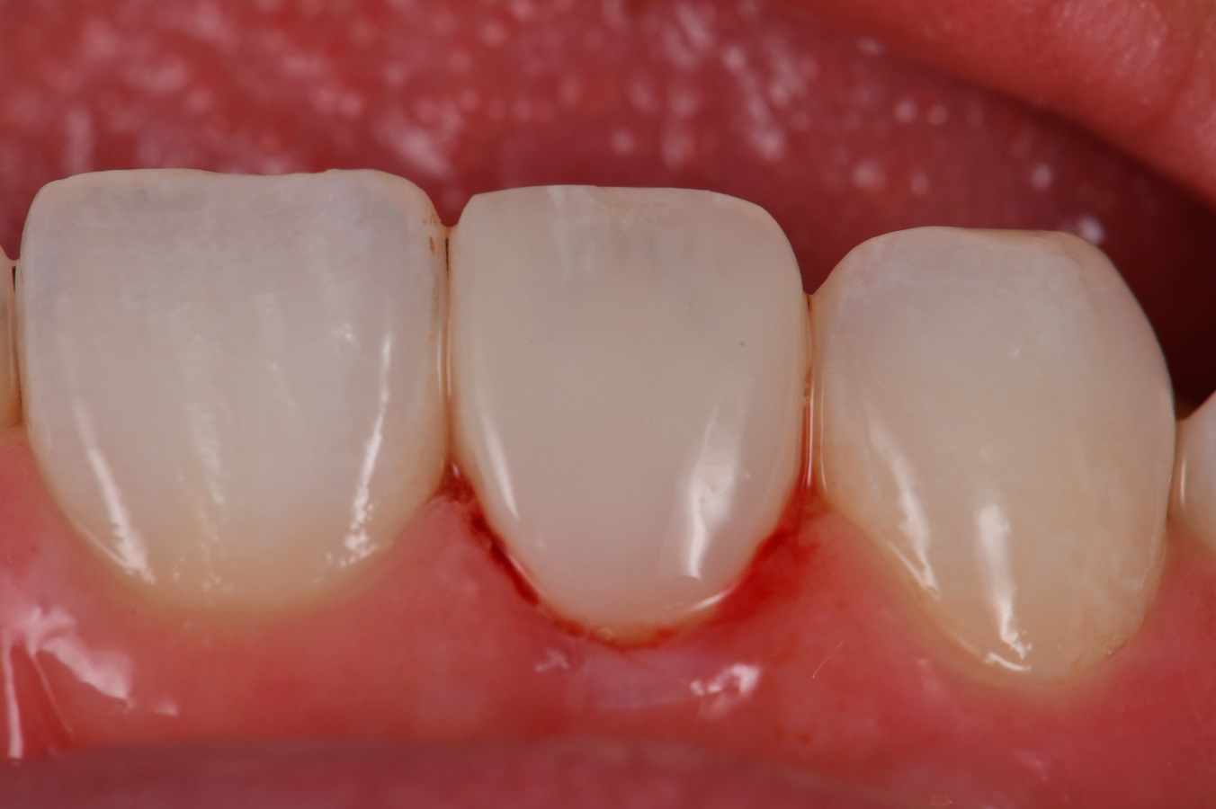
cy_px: 404
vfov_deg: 8.7
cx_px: 608
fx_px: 5300
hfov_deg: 13.1
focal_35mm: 157
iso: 200
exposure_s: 1/160
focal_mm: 105
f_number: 32
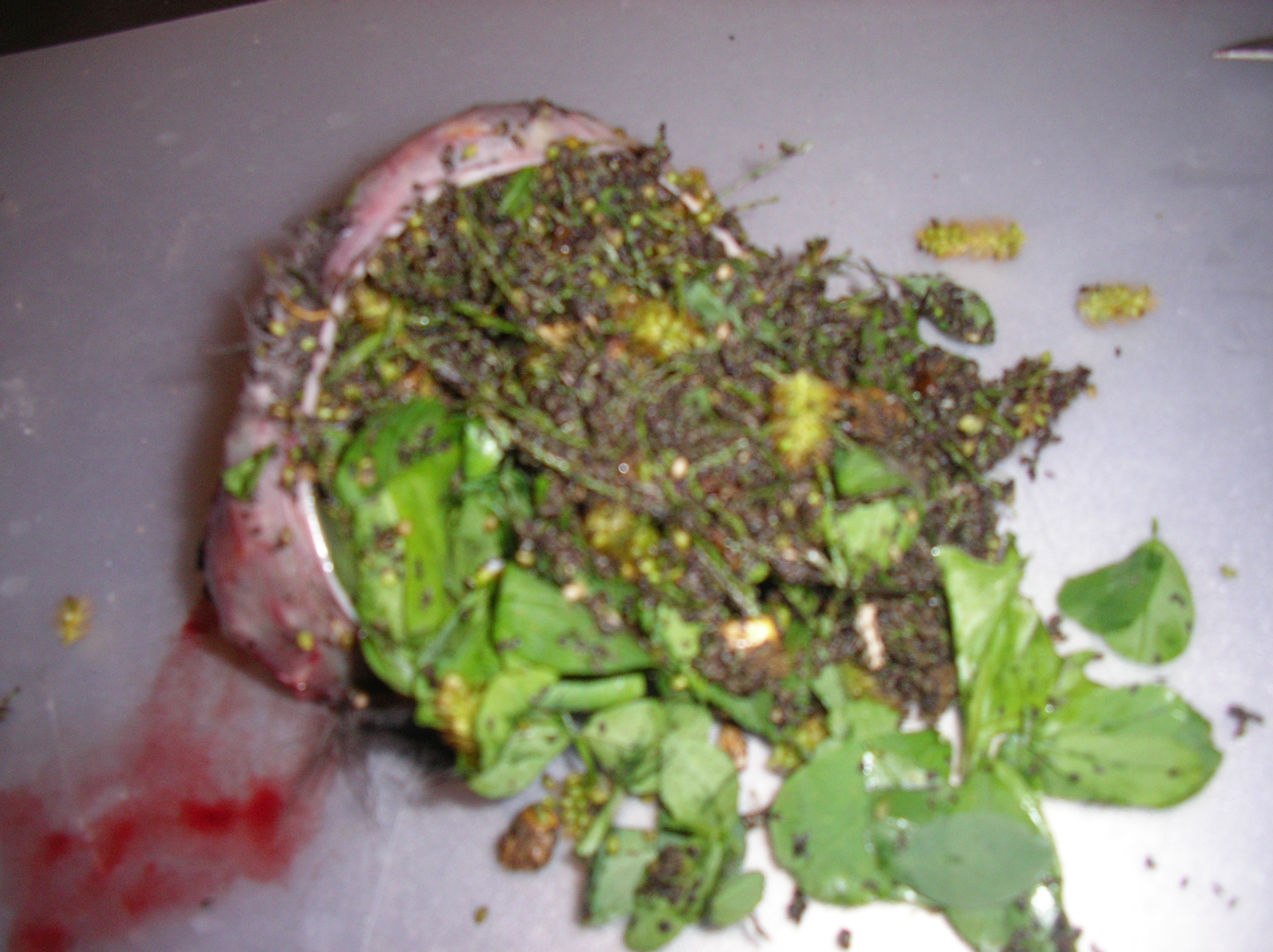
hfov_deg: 50.2
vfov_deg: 38.6
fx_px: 1360
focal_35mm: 37
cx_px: 636
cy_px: 476
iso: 100
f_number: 2.8
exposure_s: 1/60
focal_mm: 5.7
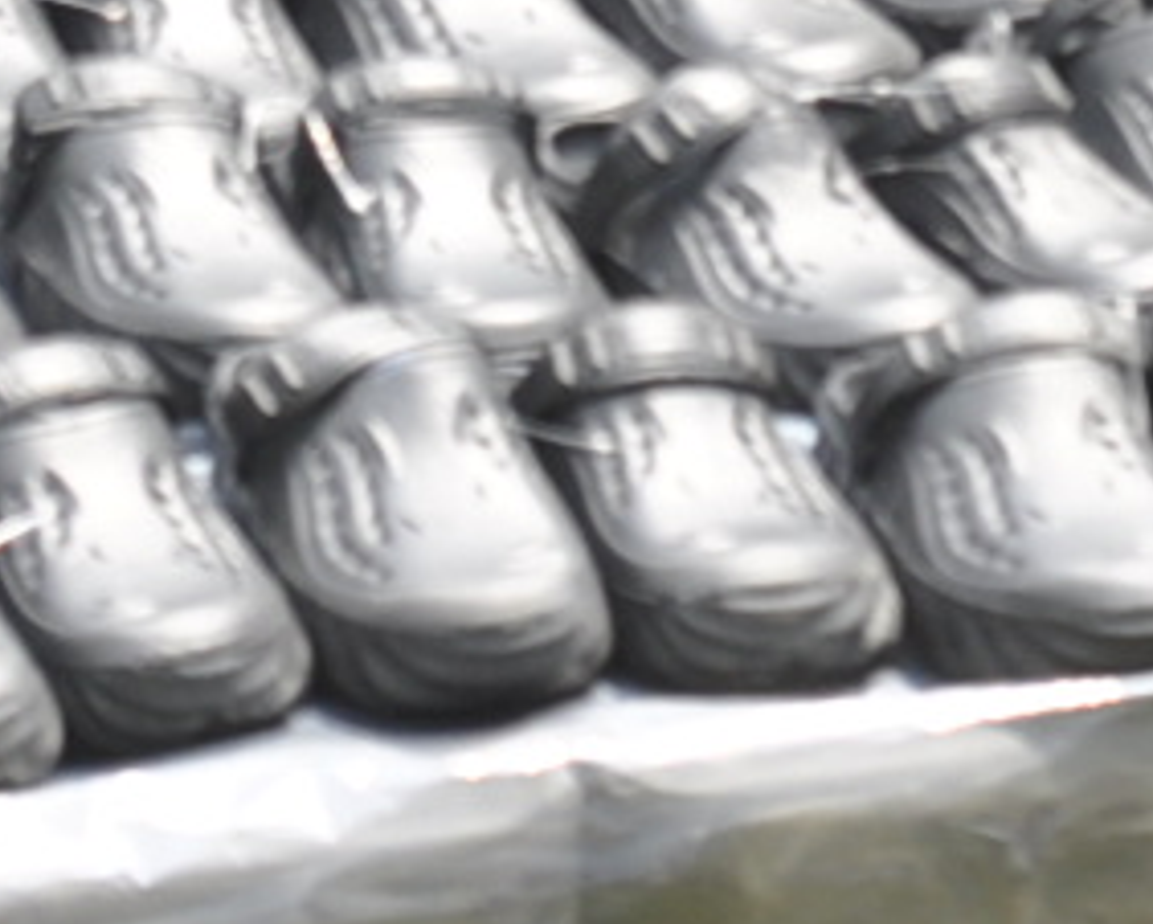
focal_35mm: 663
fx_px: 22640
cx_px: -777
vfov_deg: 2.3
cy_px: -1545
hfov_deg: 2.9
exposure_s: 1/500
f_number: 32
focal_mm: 62
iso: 220
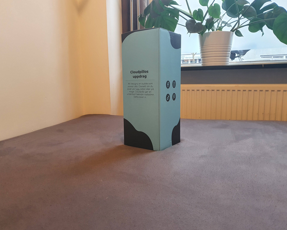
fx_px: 238
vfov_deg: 51.5
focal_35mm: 28
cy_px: 112
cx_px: 133
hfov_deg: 62.1
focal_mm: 4.32
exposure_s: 1/50
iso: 200
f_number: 1.5
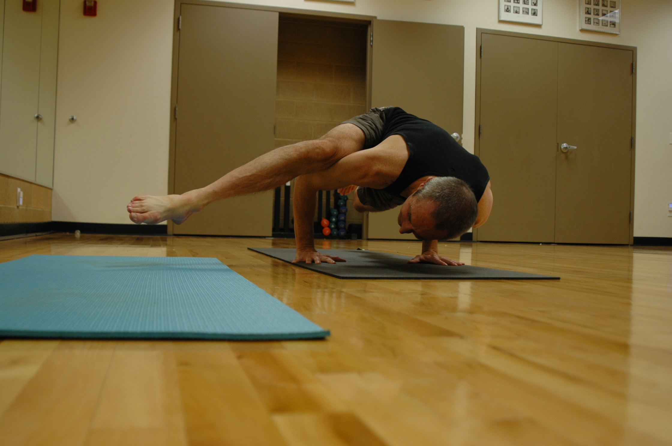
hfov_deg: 53.2
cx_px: 336
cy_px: 223
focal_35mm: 36
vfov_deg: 36.8
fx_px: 671
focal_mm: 24
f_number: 3.5
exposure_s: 1/50
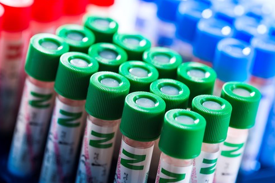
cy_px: 92
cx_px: 124
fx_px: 901
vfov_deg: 11.6
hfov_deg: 17.3
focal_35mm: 118
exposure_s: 1/125
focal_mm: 105
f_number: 5.6
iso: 100
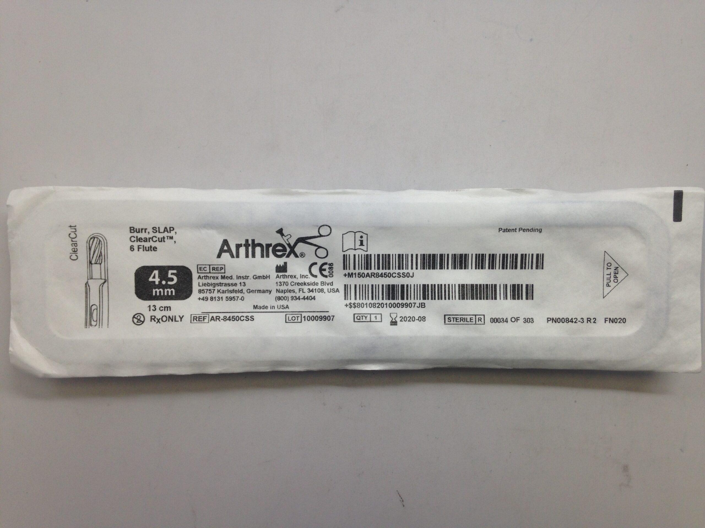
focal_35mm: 33
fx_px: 672
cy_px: 264
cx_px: 352
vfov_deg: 42.9
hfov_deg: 55.4
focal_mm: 4.12
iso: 50
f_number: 2.4
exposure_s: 1/60
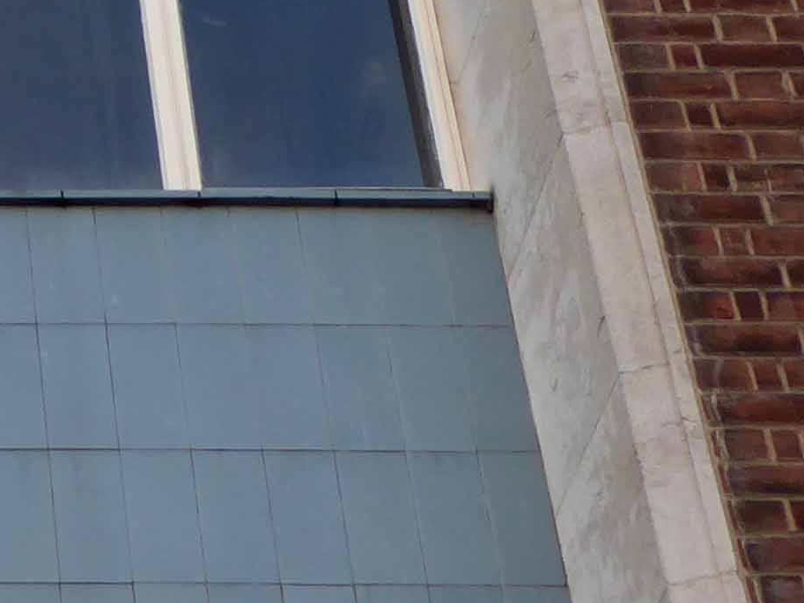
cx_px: -298
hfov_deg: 12.7
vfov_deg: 9.5
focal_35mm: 149
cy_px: -490
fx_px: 3461
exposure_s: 1/60
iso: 100
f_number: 3.6
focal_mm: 5.8
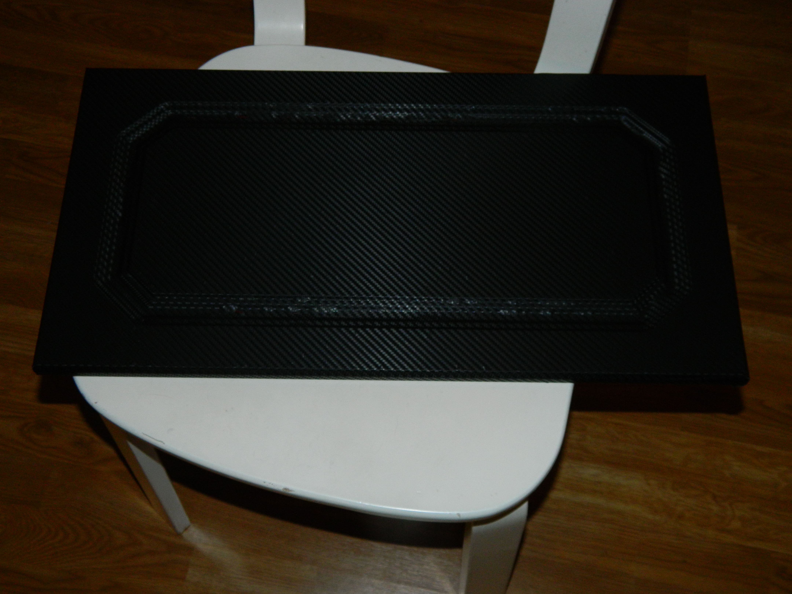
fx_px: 938
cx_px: 396
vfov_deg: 35.1
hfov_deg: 45.8
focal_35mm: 41
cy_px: 297
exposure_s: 1/40
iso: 200
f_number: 3.5
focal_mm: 7.3
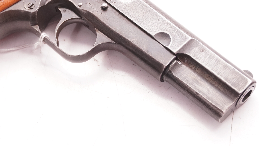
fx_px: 699
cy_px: 26
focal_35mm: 102
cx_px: 72
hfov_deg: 20.8
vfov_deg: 11.8
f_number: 5.6
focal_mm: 41
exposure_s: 1/125
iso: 1000
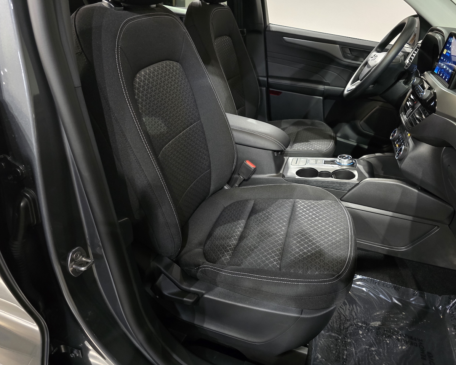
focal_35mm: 24
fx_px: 324
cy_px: 182
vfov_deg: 58.8
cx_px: 227
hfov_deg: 70.3
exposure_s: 1/60
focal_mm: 6.3
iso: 1000
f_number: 1.7
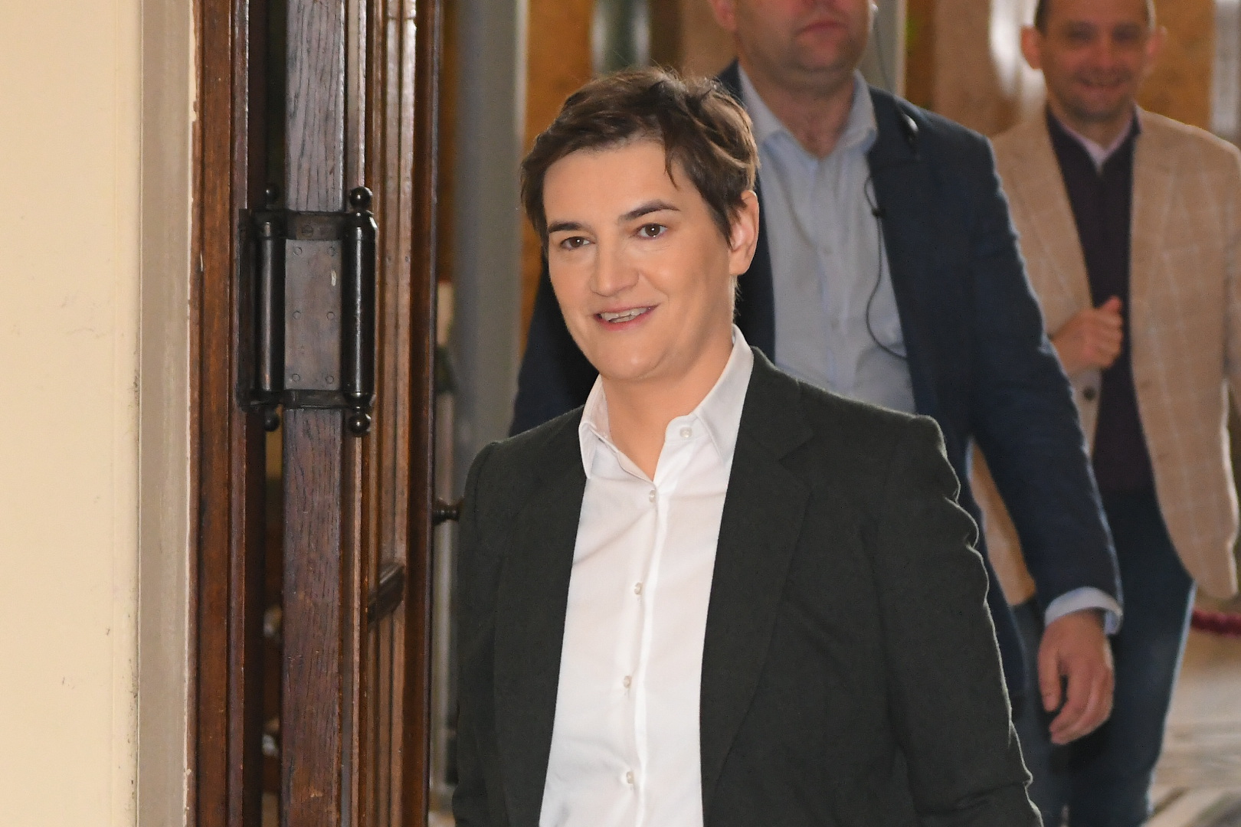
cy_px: 414
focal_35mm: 70
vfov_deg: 19.5
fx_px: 2413
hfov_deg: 28.8
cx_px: 620
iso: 3200
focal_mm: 70
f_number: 4
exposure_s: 1/200
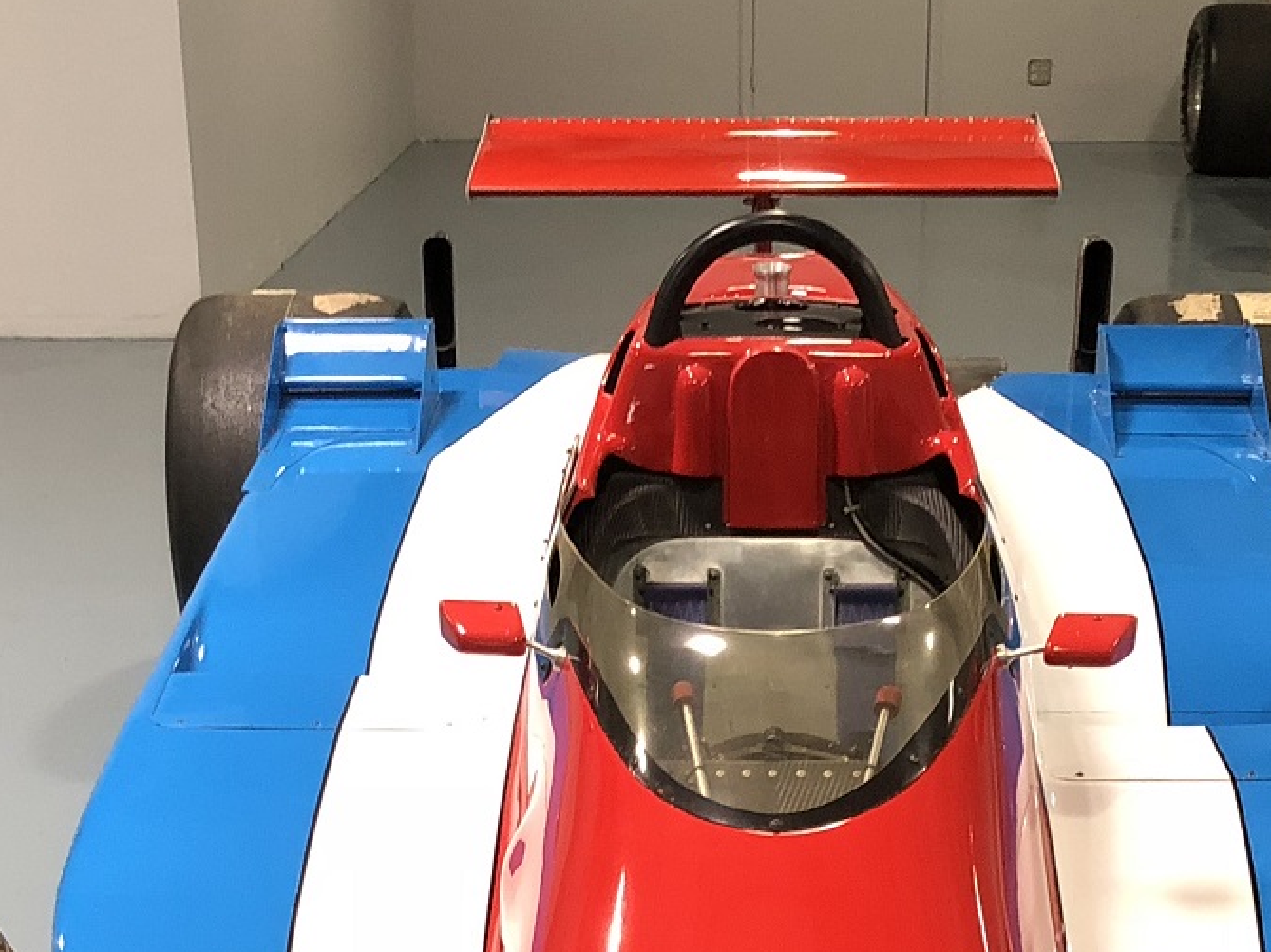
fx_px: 2789
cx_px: 765
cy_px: 1206
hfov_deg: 25.6
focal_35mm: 76
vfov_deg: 18.2
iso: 100
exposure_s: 1/15
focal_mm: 4
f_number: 1.8
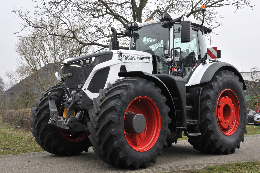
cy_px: 86
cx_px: 130
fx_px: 346
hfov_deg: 41.2
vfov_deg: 28.0
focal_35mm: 48
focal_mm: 32
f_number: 7.1
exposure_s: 1/200
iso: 400
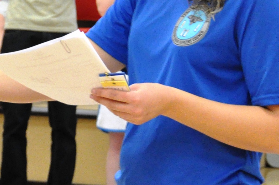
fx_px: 2052
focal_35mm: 265
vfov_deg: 5.2
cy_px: 106
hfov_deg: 7.7
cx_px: -56
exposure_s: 1/100
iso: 2000
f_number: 5
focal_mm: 56
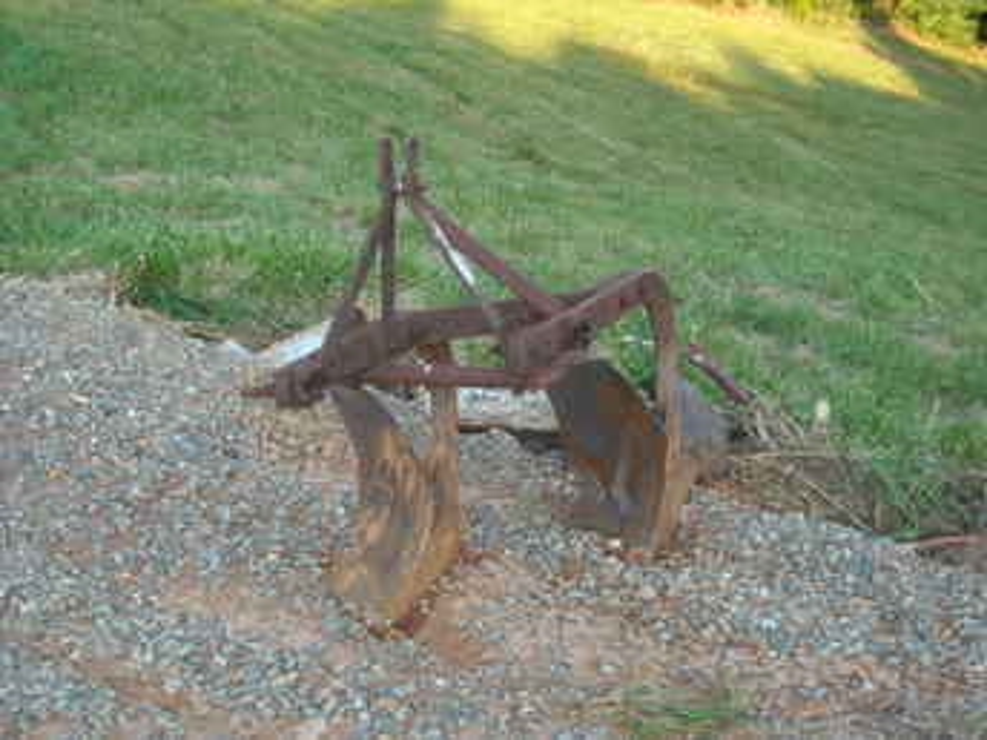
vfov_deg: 21.6
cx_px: 494
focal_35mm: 68
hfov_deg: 28.6
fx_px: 1939
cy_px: 370
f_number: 3.7
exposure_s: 1/125
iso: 100
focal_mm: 11.02
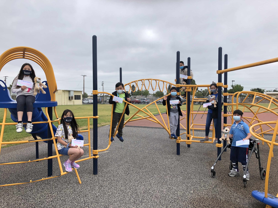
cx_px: 139
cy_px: 104
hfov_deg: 63.4
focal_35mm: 28
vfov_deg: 49.7
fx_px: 225
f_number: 1.8
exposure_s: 1/437
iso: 20
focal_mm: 3.99
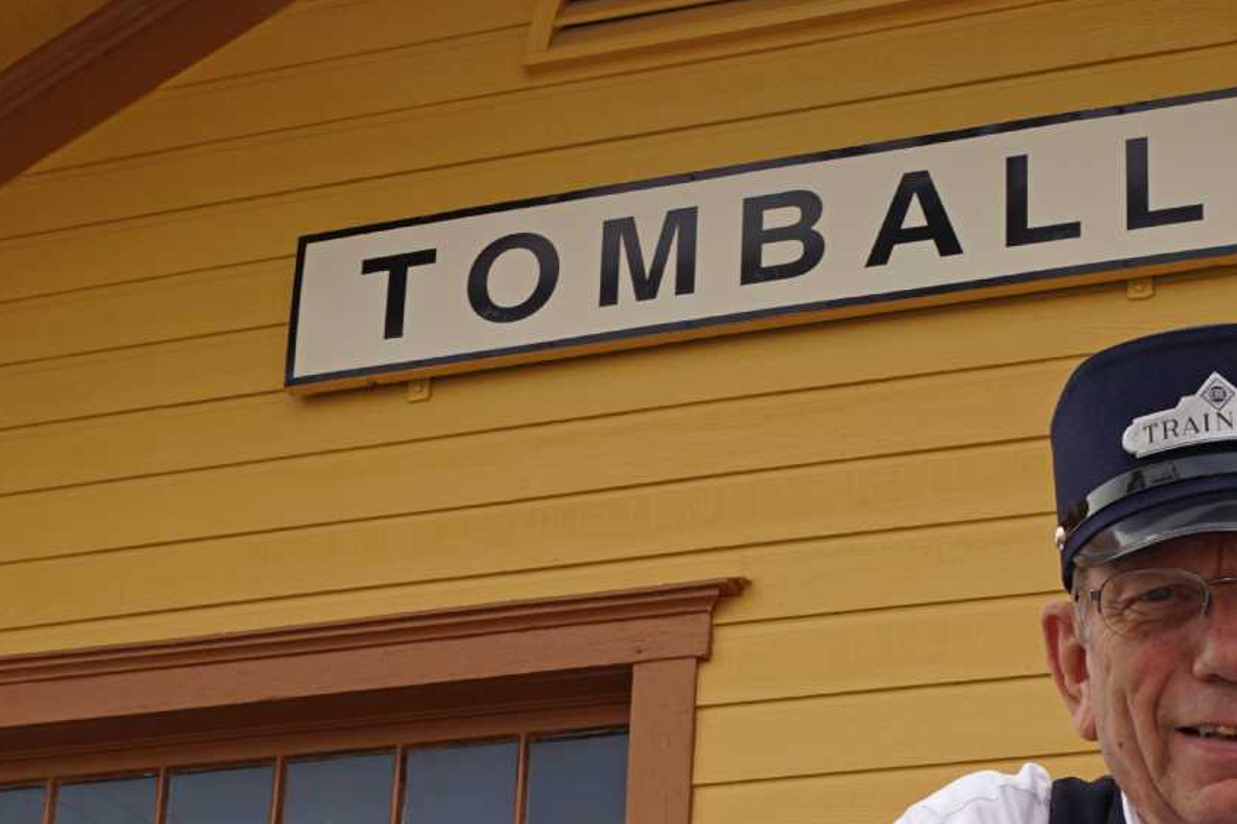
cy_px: 958
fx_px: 2748
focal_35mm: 80
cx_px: 940
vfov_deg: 16.4
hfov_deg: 25.1
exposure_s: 1/125
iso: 100
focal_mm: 22
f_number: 9
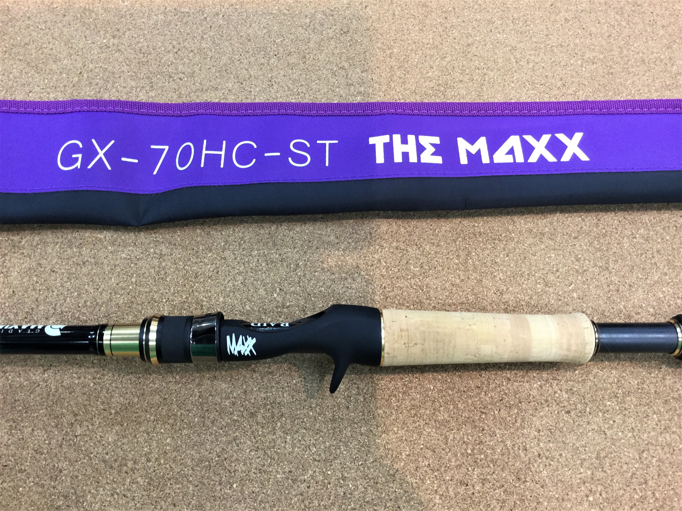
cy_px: 256
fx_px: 611
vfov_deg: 45.4
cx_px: 341
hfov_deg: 58.4
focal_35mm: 31
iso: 80
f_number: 2.4
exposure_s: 1/30
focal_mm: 3.3
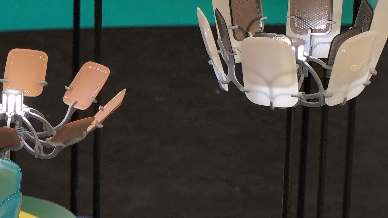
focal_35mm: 517
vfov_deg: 2.4
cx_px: -145
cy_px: 215
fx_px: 5319
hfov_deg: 4.2
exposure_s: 1/160
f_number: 4.5
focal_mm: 75
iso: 400
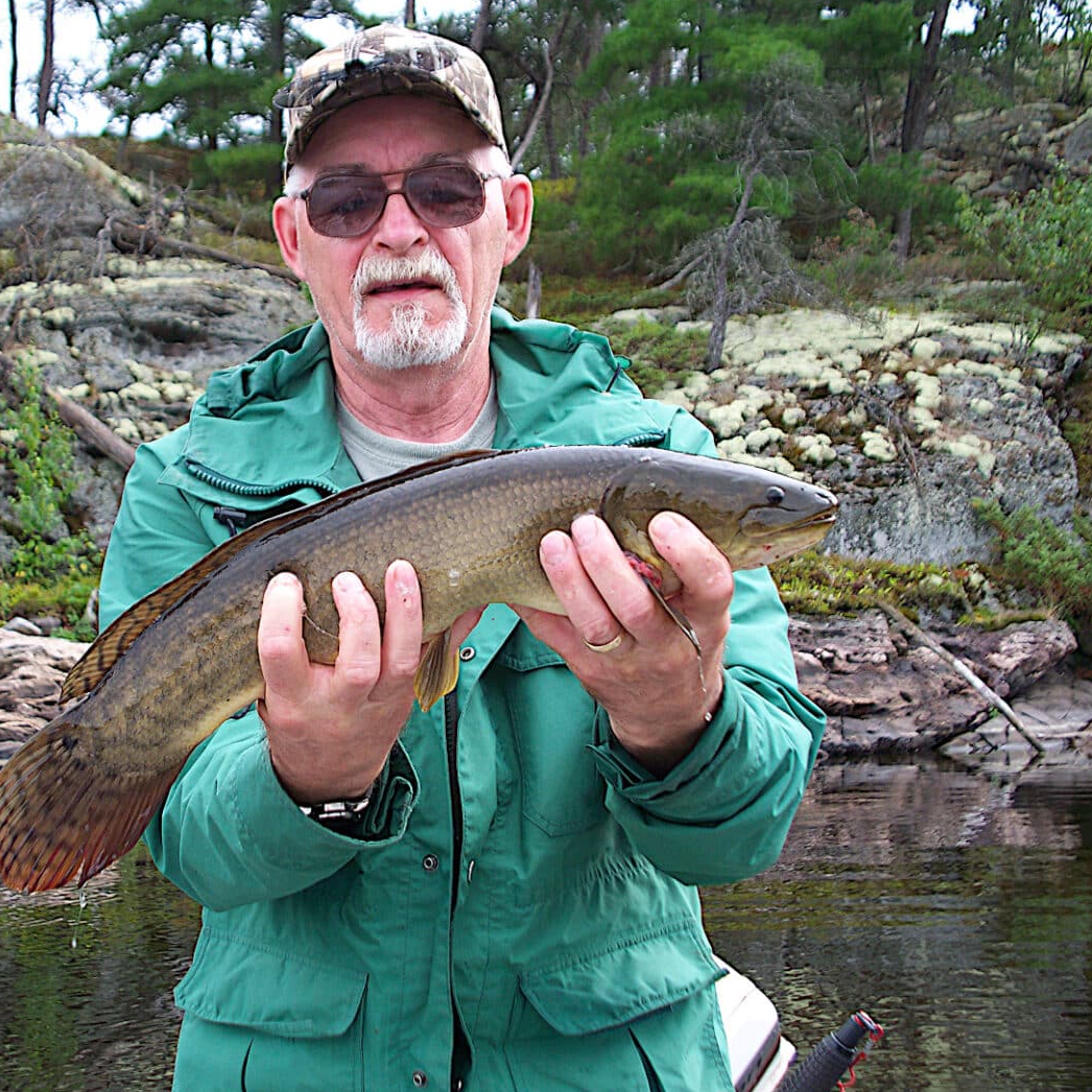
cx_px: 313
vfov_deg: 28.2
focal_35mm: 61
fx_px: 2177
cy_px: 520
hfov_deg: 27.9
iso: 64
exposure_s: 1/200
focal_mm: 9.86
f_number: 2.9
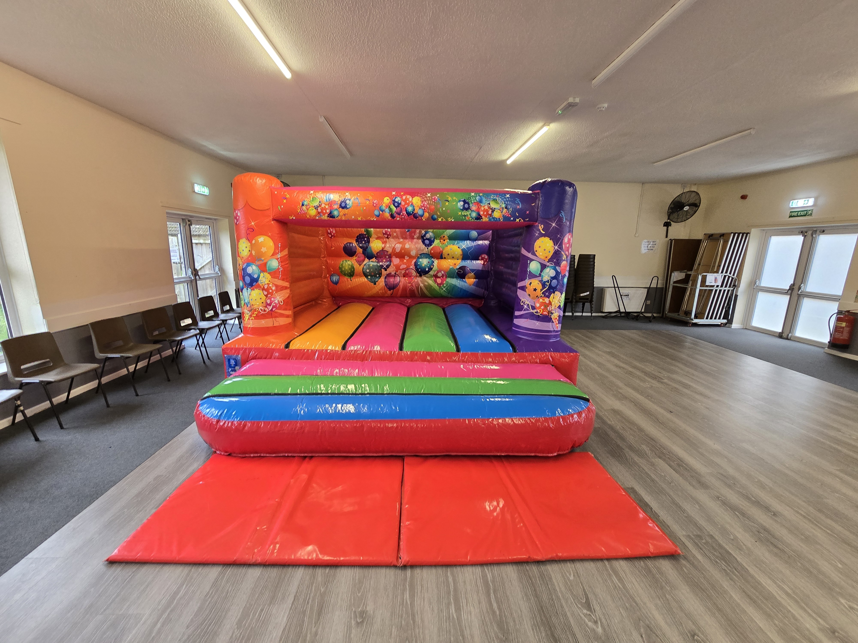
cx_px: 429
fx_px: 322
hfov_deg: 106.2
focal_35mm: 13
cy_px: 322
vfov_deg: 89.9
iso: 200
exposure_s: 1/50
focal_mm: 2.2
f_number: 2.2
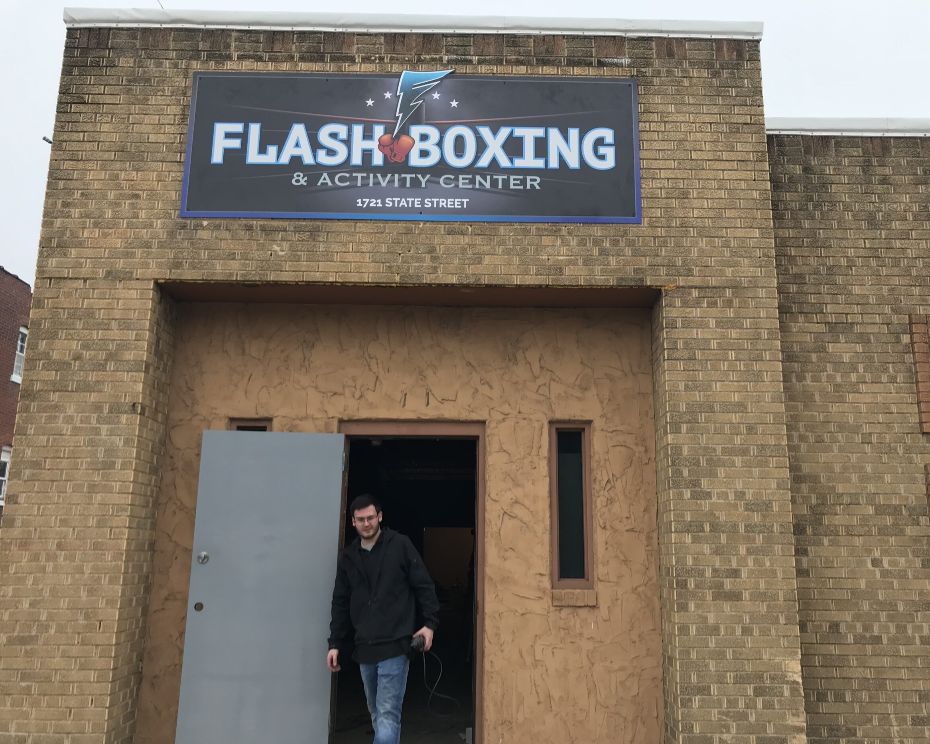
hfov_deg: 58.7
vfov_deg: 48.5
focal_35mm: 30
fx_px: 826
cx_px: 507
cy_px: 374
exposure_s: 1/100
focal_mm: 3.99
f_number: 1.8
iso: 20
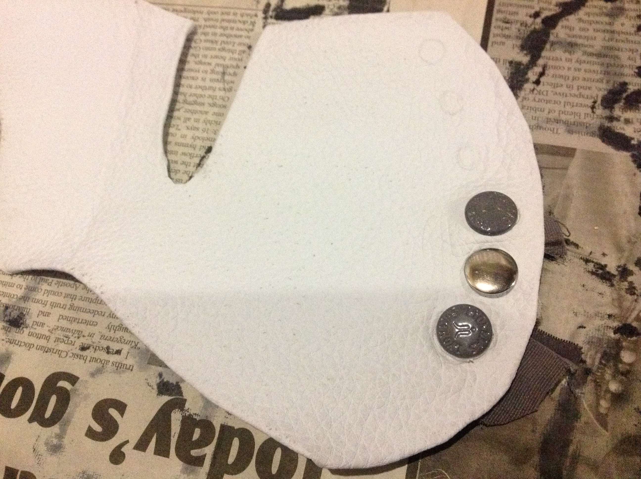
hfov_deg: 52.7
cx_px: 320
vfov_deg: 40.6
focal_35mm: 35
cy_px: 240
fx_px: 647
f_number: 2.4
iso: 640
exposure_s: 1/17
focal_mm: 4.28
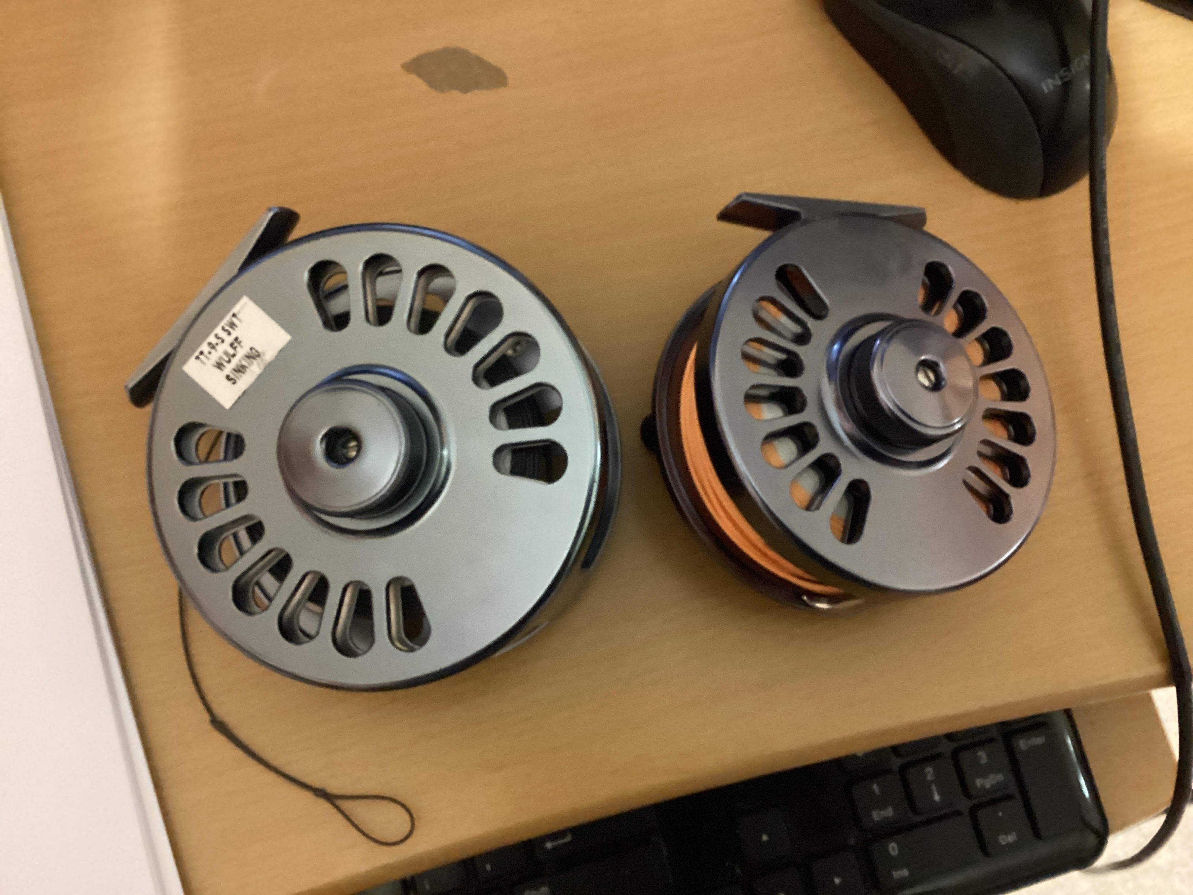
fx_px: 1068
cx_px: 596
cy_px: 448
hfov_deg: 58.4
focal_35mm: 31
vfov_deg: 45.4
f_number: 2.4
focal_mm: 3.3
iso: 800
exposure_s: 1/20
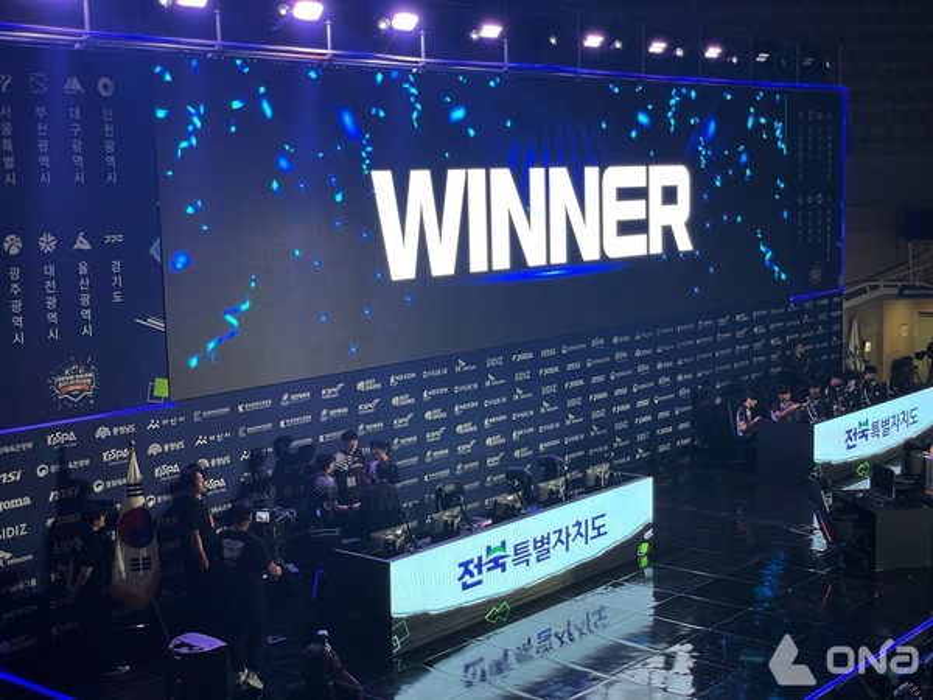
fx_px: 1402
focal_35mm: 52
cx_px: 466
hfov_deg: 36.8
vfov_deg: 28.0
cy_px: 350
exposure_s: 1/60
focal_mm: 6
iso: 200
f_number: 2
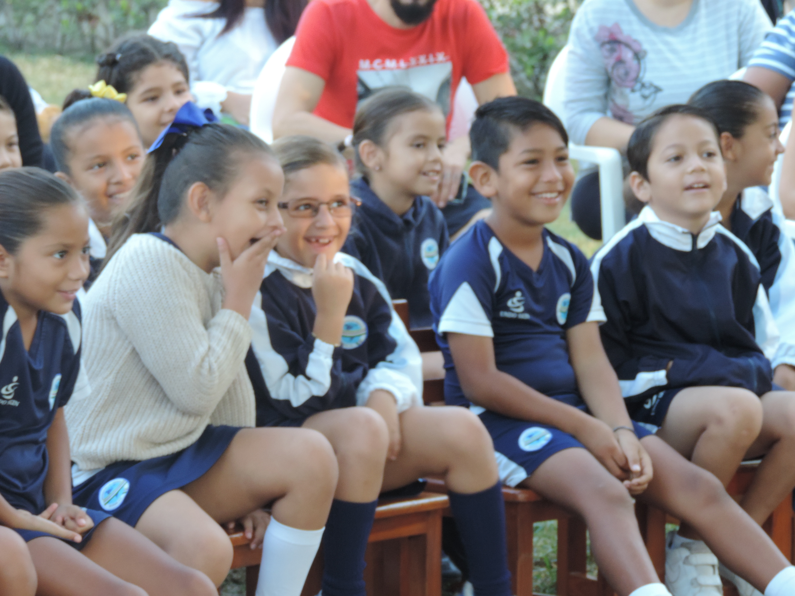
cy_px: 298
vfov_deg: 6.6
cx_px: 398
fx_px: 5167
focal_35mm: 225
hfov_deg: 8.8
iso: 400
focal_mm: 40.1
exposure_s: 1/50
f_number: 4.6
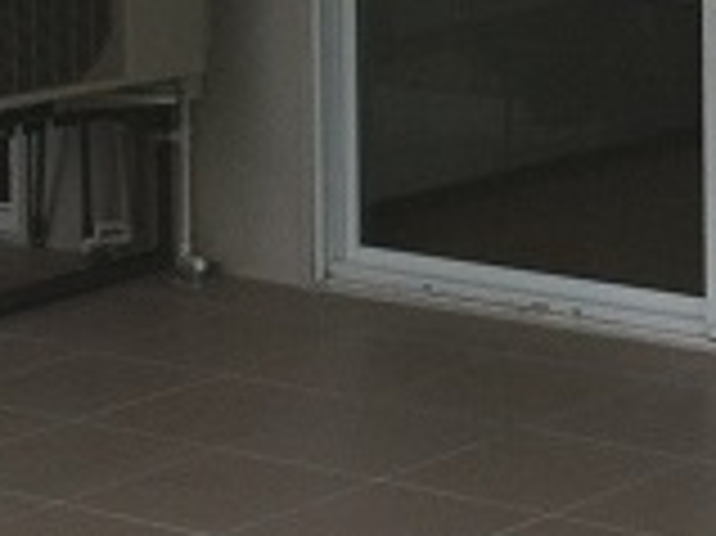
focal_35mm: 171
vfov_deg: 8.5
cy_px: -250
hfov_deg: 11.5
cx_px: 716
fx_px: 3534
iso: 80
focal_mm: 3.85
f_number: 2.8
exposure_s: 1/207
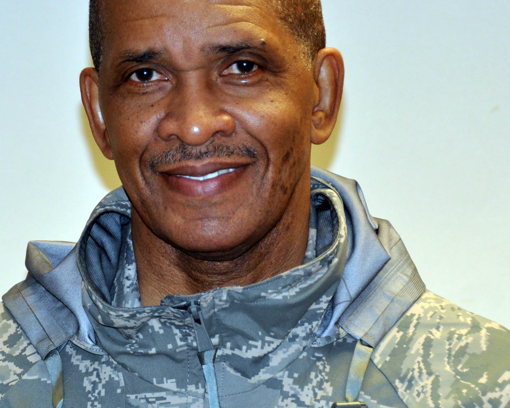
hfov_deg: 6.2
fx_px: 4724
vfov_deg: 4.9
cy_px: 236
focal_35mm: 313
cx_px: 104
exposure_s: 1/60
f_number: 5.3
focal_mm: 105
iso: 640
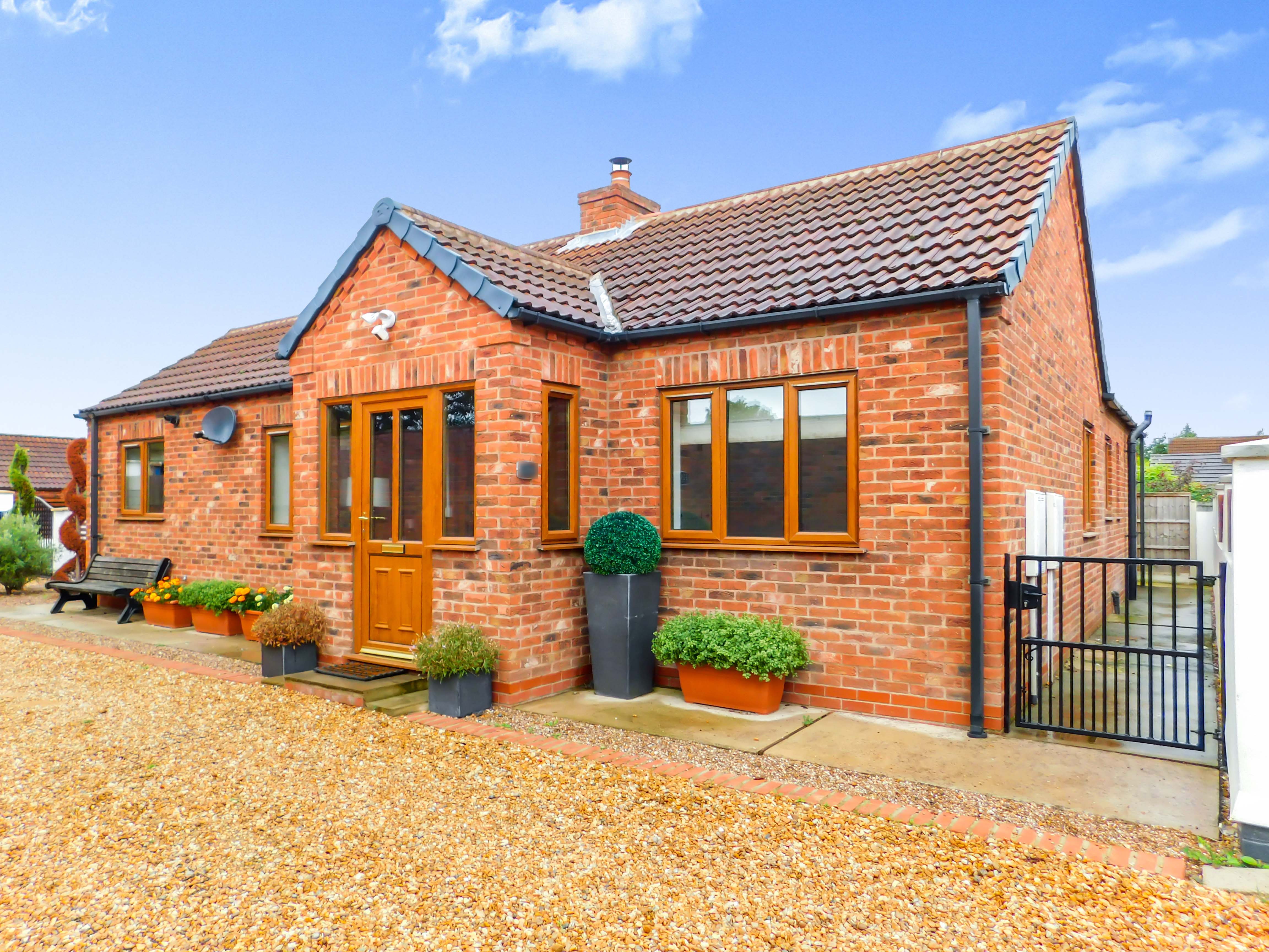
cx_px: 634
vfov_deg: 58.9
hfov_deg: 73.9
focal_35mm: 23
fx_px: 843
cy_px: 476
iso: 125
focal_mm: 4
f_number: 3
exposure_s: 1/500
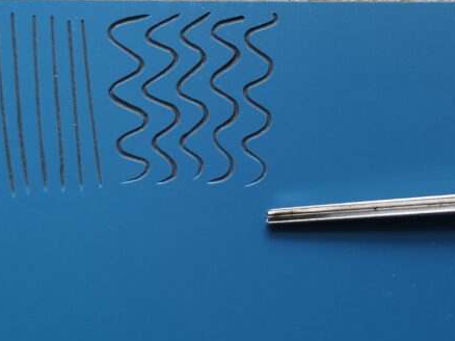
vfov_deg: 24.9
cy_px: 82
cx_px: 332
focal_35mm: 58
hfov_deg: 32.7
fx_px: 762
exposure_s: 1/113
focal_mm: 3.95
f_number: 1.8
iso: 50
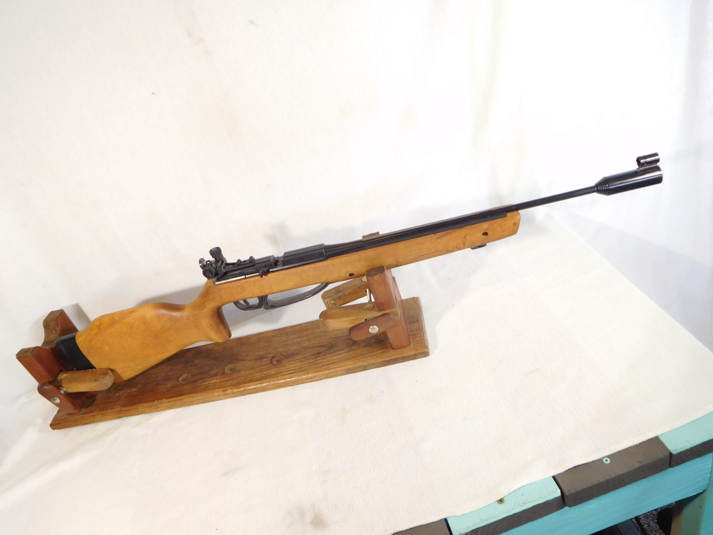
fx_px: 515
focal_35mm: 25
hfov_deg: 69.4
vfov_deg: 54.9
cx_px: 356
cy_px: 268
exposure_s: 1/30
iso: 140
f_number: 3.4
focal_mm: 4.5
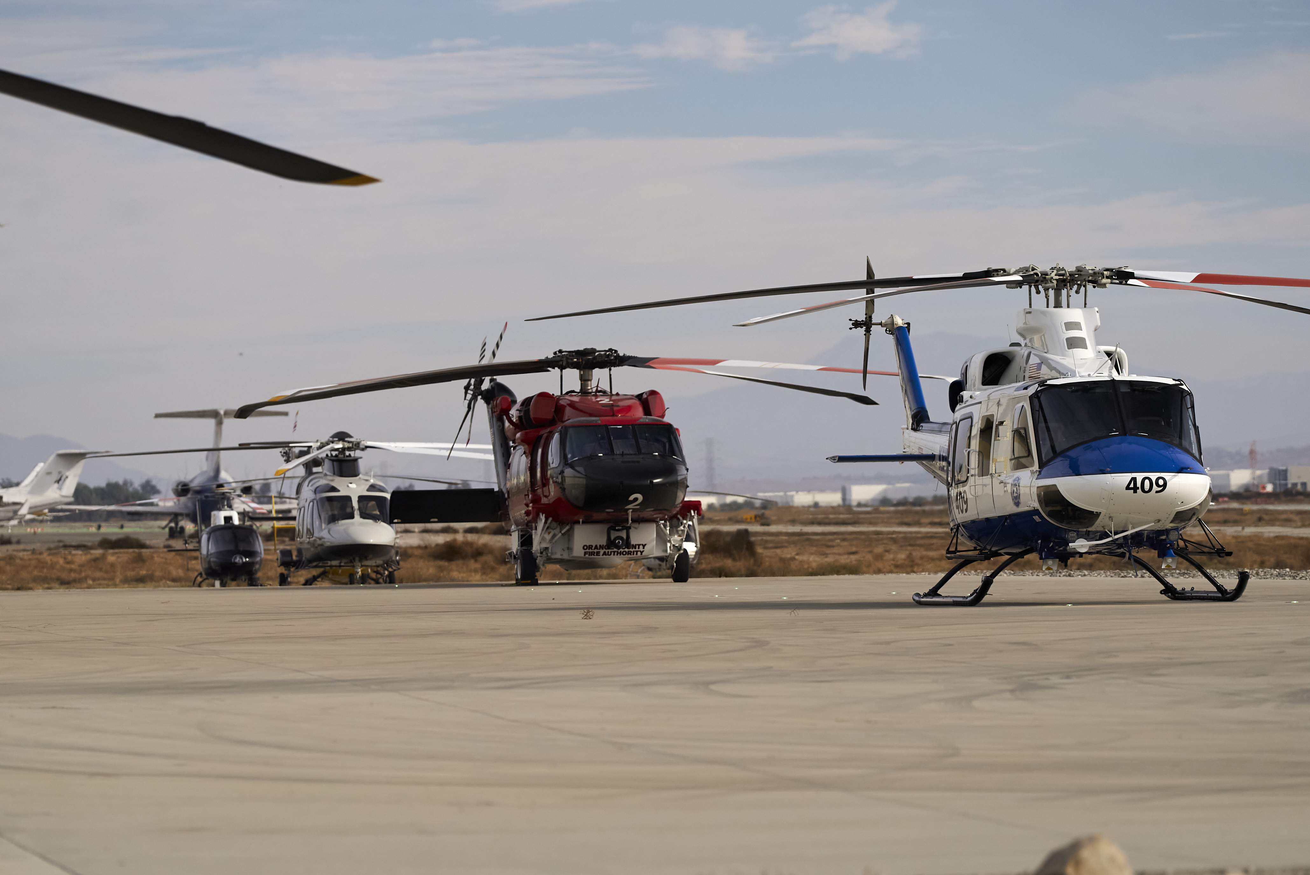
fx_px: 6554
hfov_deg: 11.4
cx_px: 655
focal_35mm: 180
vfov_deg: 7.6
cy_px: 438
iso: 640
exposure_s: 1/4000
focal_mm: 180
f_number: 4.5
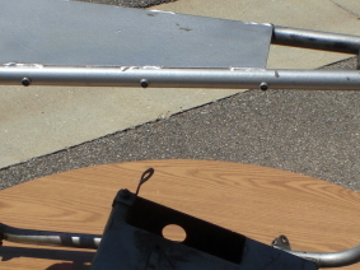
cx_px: 235
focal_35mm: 86
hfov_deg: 22.7
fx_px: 894
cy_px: 152
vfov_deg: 17.1
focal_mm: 6.3
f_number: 4.4
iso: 50
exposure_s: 1/500
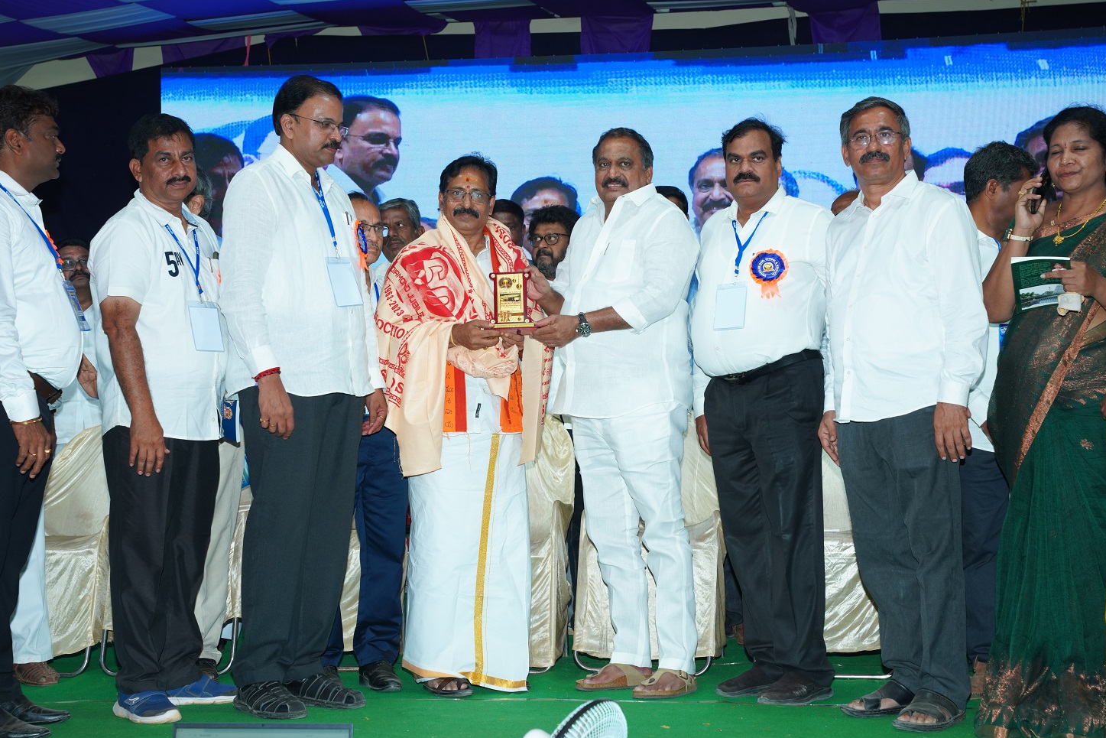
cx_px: 537
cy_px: 357
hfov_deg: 34.8
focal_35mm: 58
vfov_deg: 23.6
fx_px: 1767
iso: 640
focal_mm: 55.5
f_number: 6.3
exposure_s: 1/160
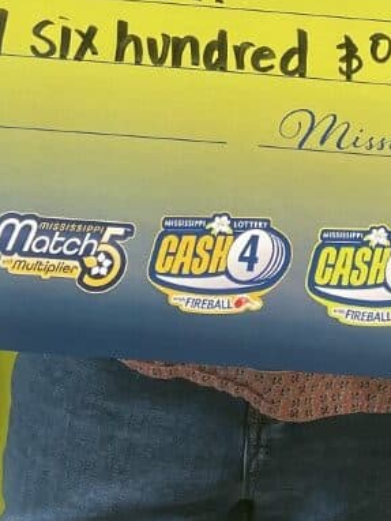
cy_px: -153
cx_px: 255
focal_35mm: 98
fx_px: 1474
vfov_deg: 18.6
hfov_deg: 15.1
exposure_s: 1/60
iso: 80
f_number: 1.6
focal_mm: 4.2
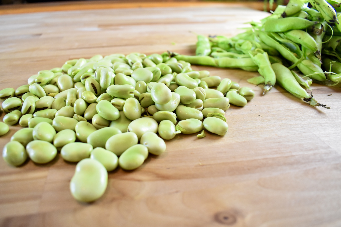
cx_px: 170
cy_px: 114
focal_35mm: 27
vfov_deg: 47.9
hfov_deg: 67.4
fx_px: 256
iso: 1600
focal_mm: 18
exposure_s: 1/125
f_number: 4
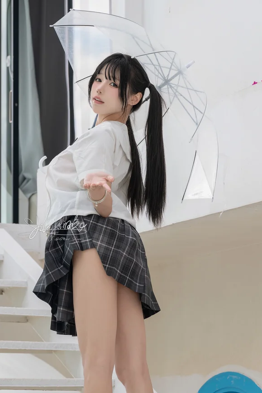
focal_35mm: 116
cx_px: 63
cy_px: 239
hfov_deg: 11.8
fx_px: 1267
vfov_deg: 17.6
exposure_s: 1/125
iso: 100
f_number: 5
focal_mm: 70
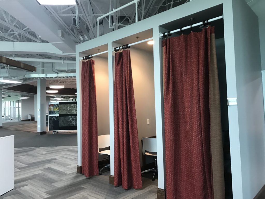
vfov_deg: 49.7
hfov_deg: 63.4
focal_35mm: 28
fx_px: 214
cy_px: 100
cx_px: 132
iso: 50
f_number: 1.8
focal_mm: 3.99
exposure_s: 1/15
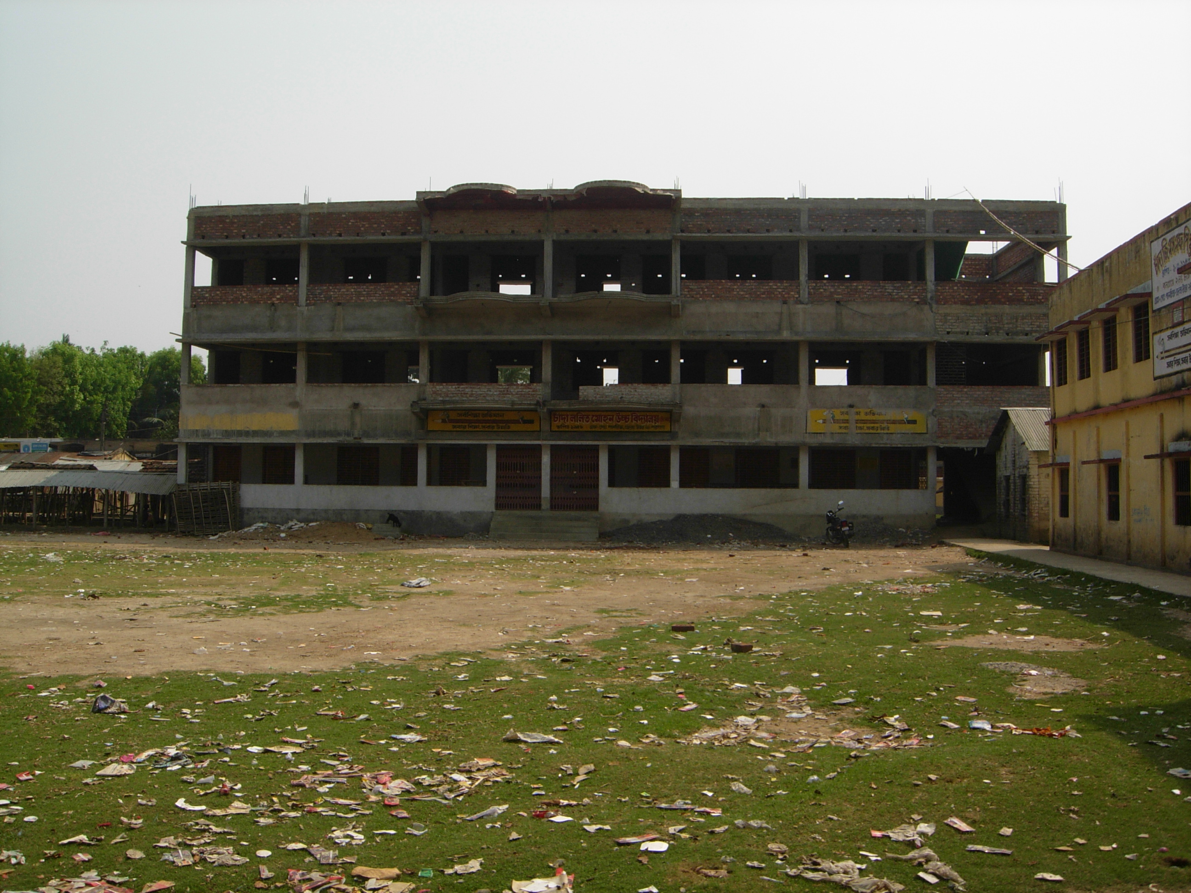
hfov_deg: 51.4
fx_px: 1239
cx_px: 596
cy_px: 446
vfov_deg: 39.7
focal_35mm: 36
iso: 50
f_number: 6.1
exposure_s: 1/406
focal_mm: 7.5
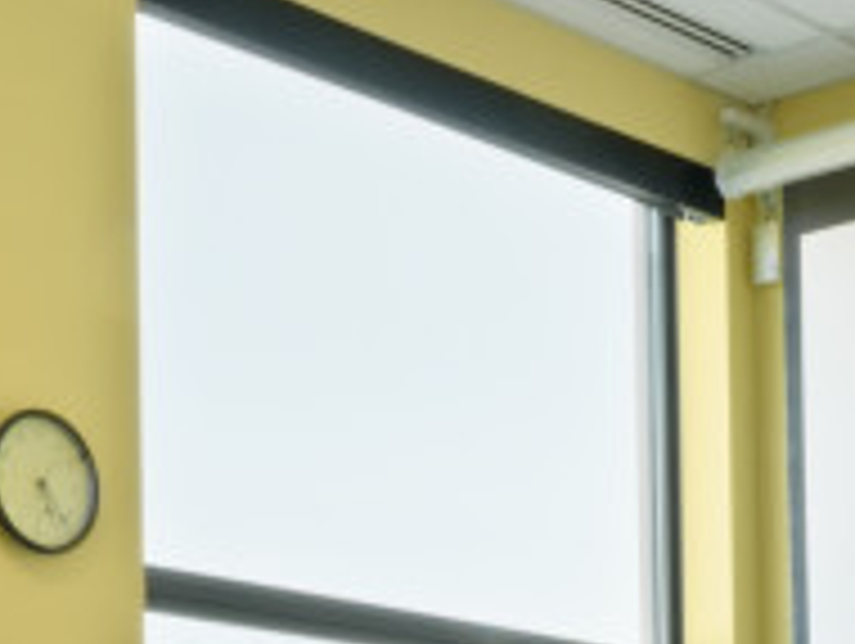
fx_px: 2795
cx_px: 639
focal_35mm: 113
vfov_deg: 12.2
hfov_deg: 17.3
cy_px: 1117
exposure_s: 1/6
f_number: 32
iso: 100
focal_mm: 28
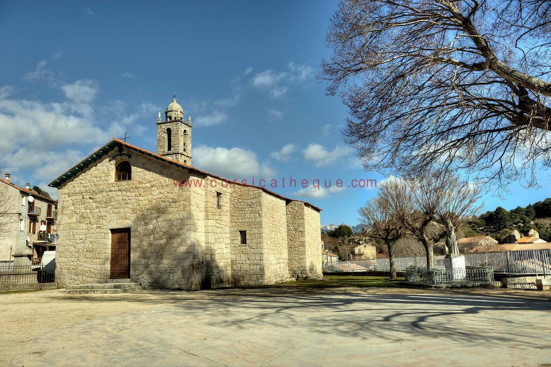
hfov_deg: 63.7
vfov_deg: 44.9
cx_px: 276
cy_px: 184
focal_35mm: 29
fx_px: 443
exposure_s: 1/1250
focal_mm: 29
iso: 200
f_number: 5.6
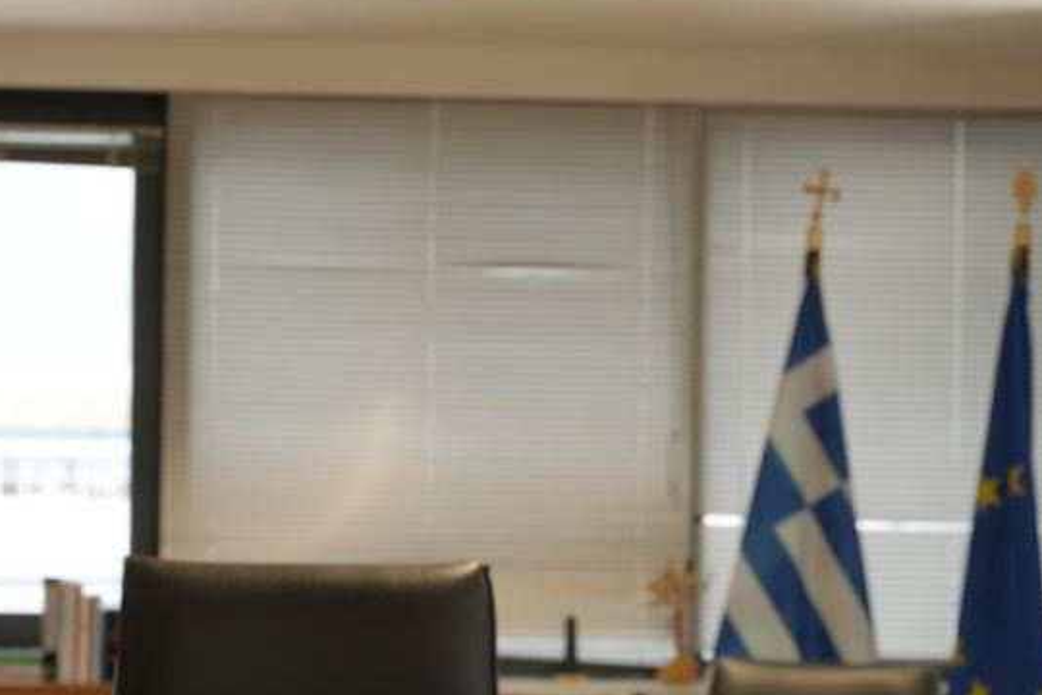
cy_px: 512
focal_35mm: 146
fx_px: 4238
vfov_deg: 9.4
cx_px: 482
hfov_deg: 14.0
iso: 250
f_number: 4
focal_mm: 51.5
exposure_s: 1/160
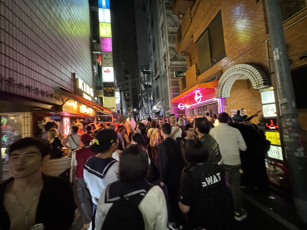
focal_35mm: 14
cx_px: 154
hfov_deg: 102.1
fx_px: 124
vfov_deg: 85.7
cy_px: 115
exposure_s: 1/33
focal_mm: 2.22
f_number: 2.2
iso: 1250
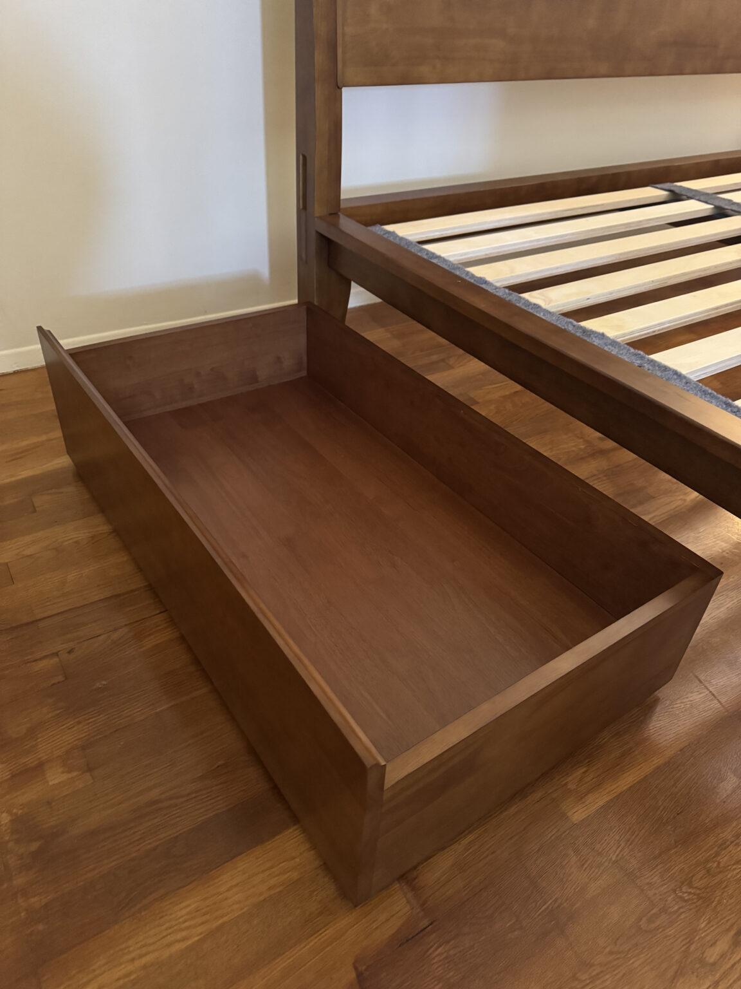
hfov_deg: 56.8
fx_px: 685
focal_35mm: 24
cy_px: 494
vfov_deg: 71.6
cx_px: 370
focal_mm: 6.76
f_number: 1.78
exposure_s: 1/30
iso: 1000
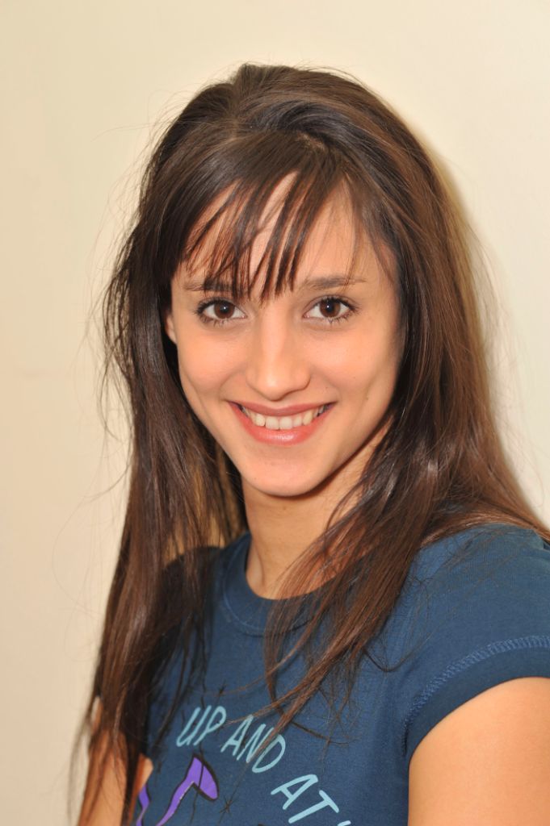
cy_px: 413
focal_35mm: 105
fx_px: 2410
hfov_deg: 13.0
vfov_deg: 19.5
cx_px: 275
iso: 400
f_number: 6.3
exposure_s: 1/80
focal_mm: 105
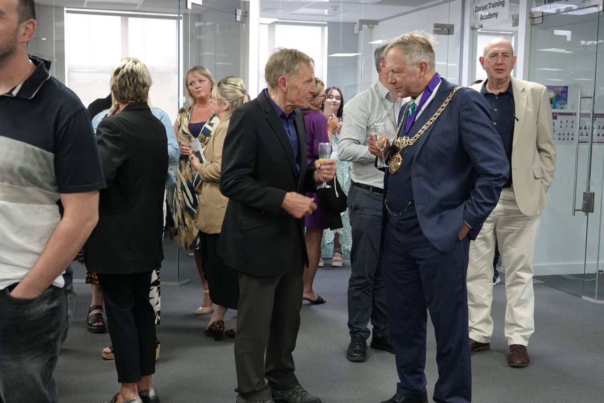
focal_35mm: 45
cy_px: 200
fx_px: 755
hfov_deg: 43.6
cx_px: 302
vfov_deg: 29.9
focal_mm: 16.31
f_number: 3.2
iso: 800
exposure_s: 1/40
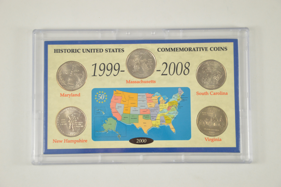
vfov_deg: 13.8
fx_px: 772
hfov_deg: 20.6
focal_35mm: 99
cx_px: 140
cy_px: 94
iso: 800
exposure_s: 1/160
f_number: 6.3
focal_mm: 66
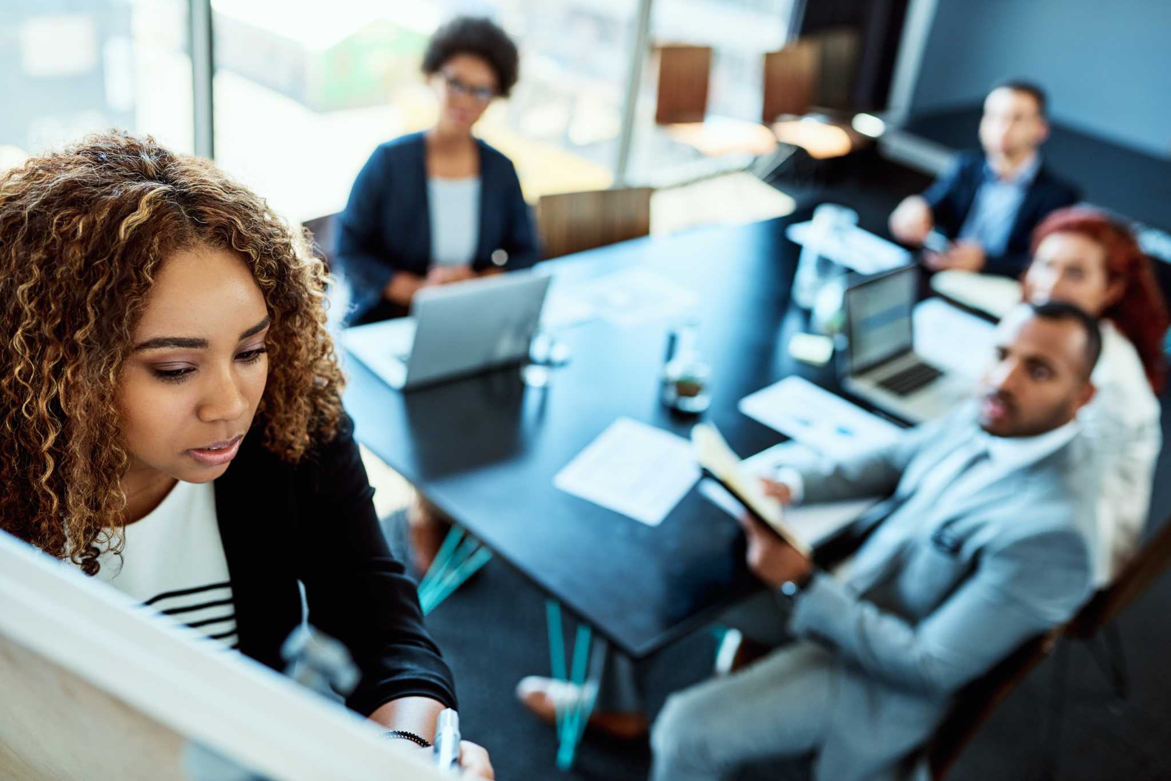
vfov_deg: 37.9
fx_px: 1139
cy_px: 390
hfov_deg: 54.4
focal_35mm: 35
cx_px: 586
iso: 125
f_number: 2.2
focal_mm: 35
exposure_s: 1/400
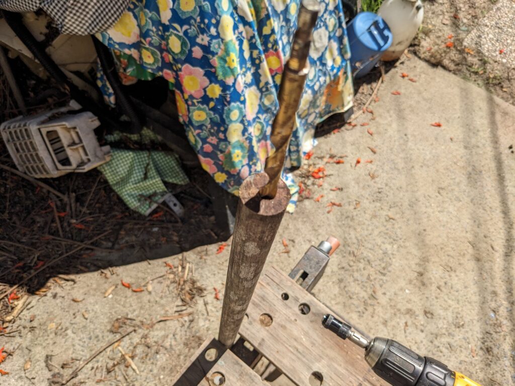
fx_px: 402
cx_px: 258
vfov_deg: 51.4
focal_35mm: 27
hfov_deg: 65.3
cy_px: 193
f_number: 1.73
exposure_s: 1/2347
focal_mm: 4.38
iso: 48
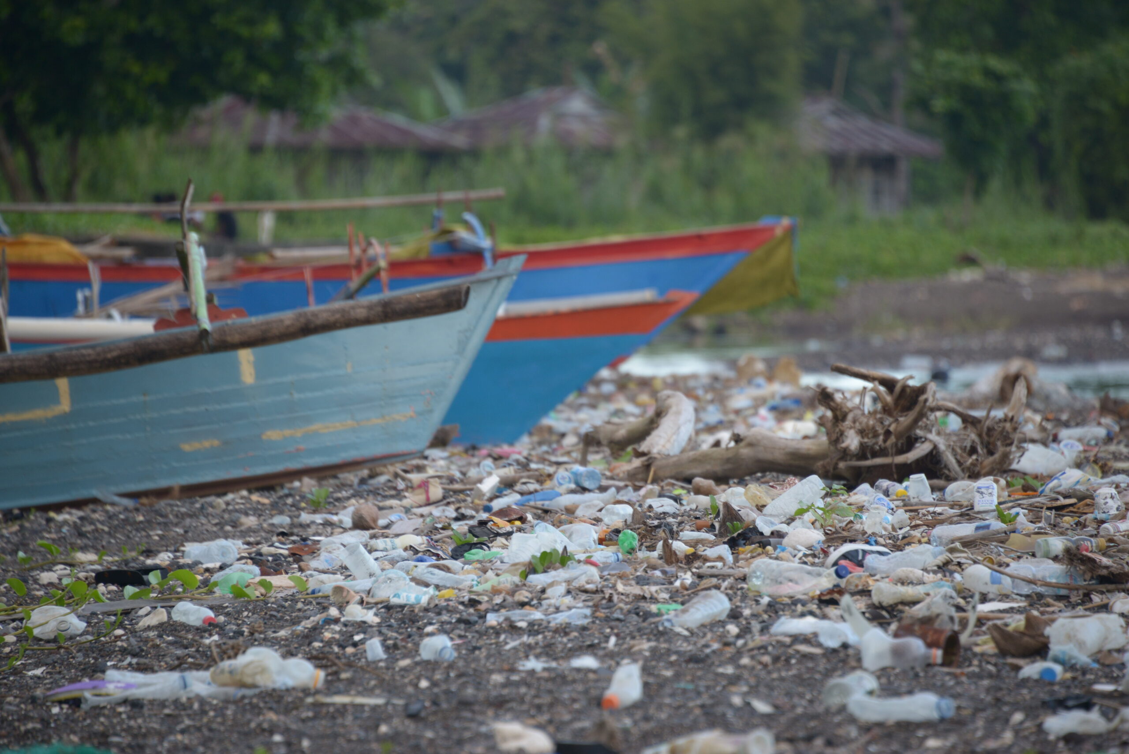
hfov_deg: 6.9
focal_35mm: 300
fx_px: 9412
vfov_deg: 4.6
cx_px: 564
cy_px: 377
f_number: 6.3
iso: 400
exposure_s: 1/160
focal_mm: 300
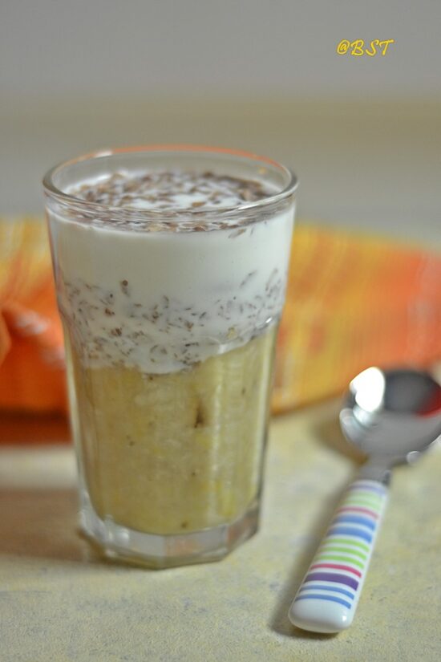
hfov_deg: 18.2
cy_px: 331
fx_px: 1378
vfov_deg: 27.0
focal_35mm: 75
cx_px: 220
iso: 560
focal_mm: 50
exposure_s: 1/60
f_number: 1.8
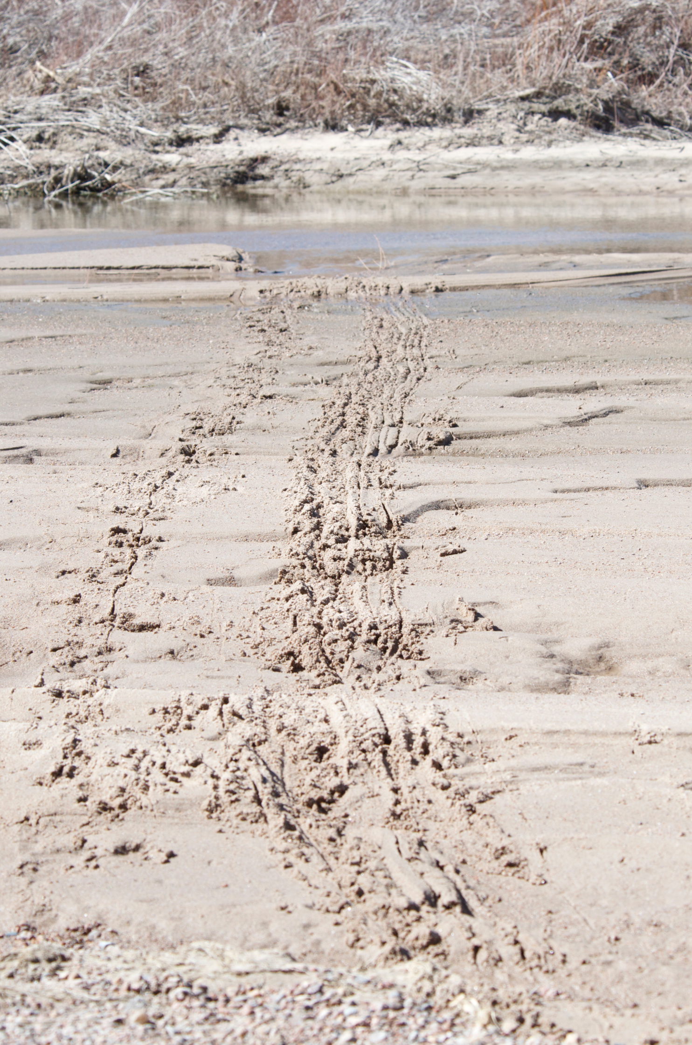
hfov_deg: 11.4
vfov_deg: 17.1
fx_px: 3476
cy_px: 522
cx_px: 346
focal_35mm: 120
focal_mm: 80
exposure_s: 1/1600
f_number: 8
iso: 640
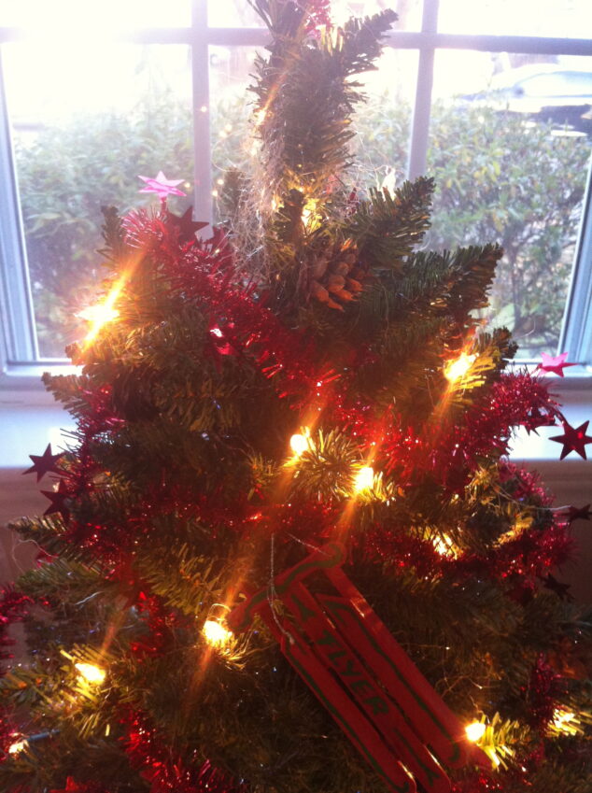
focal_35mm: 35
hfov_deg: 40.6
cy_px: 396
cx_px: 296
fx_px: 800
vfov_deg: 52.7
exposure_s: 1/15
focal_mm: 3.85
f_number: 2.8
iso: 160
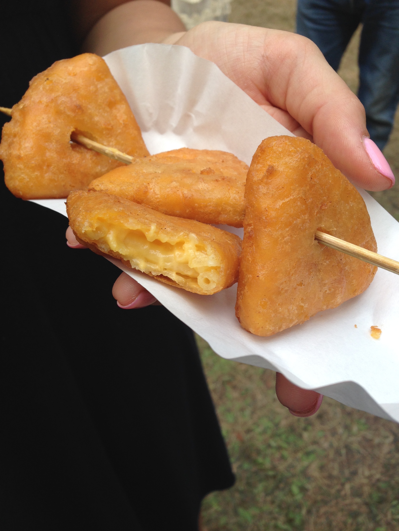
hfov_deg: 42.9
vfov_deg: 55.4
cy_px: 266
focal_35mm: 33
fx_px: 507
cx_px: 200
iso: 50
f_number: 2.4
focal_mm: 4.12
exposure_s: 1/364
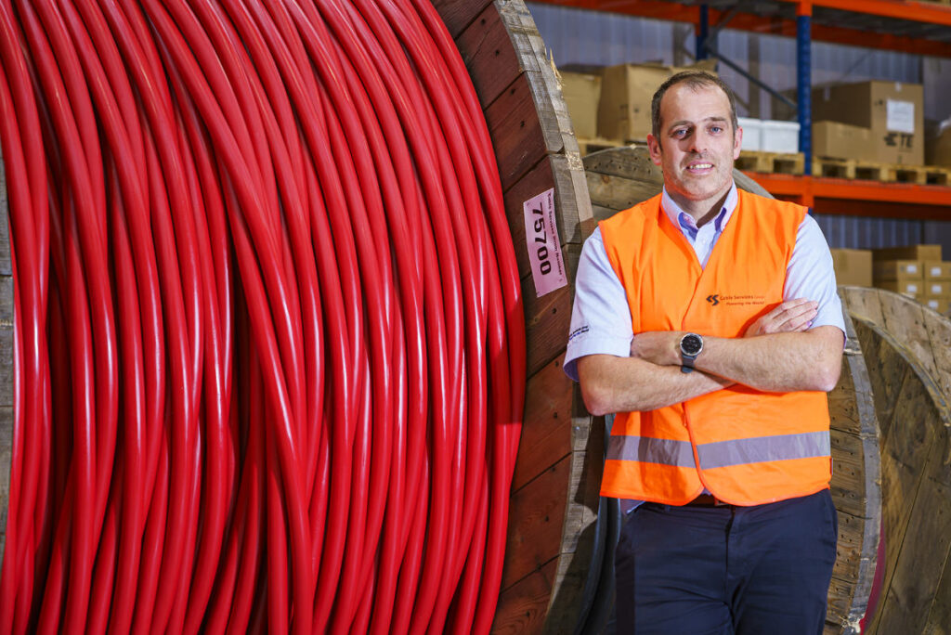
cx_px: 476
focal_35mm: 33
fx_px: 872
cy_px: 318
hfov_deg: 57.2
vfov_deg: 40.0
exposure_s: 1/250
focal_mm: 33
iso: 200
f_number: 13
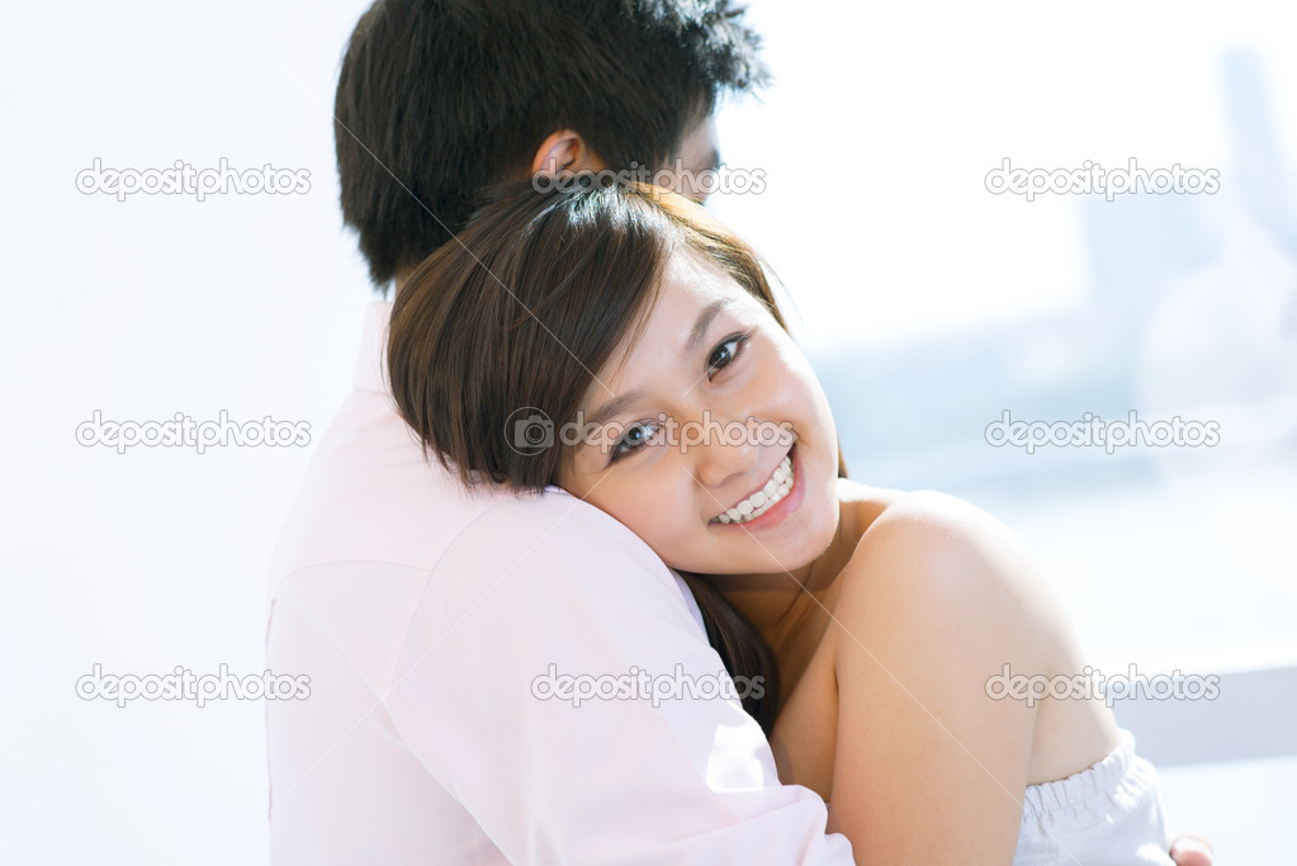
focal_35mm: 85
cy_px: 433
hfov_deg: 23.9
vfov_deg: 16.1
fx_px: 3064
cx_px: 648
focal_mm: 85
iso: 100
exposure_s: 1/160
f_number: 4
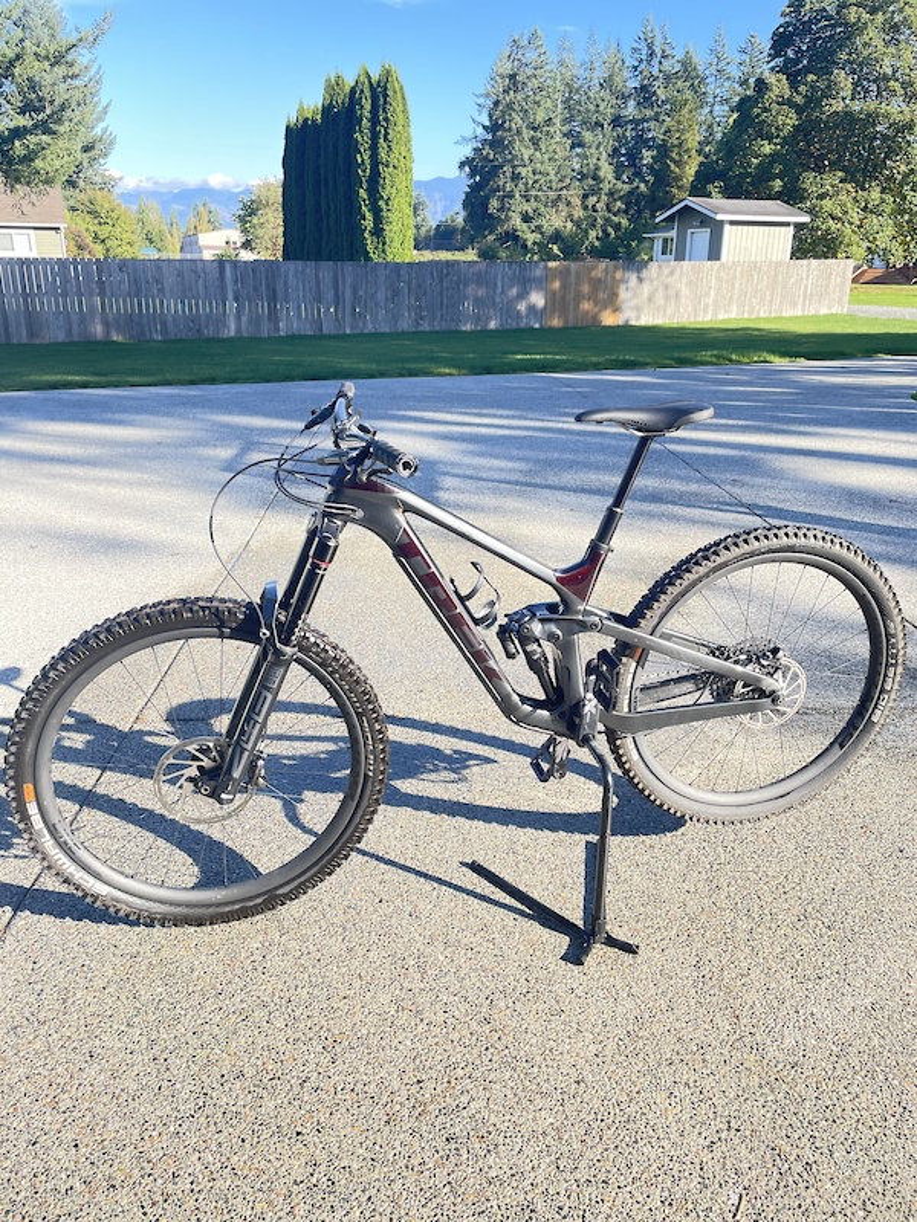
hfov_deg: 53.1
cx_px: 458
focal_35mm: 26
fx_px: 918
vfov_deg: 67.3
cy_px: 611
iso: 32
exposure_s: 1/319
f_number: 1.6
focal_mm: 4.2
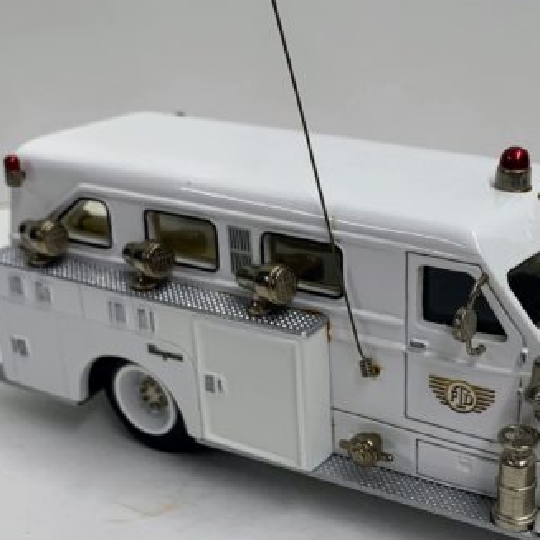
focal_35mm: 54
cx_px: 426
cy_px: 398
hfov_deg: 30.9
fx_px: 953
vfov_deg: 31.1
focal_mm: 4.25
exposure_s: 1/60
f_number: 1.8
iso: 50
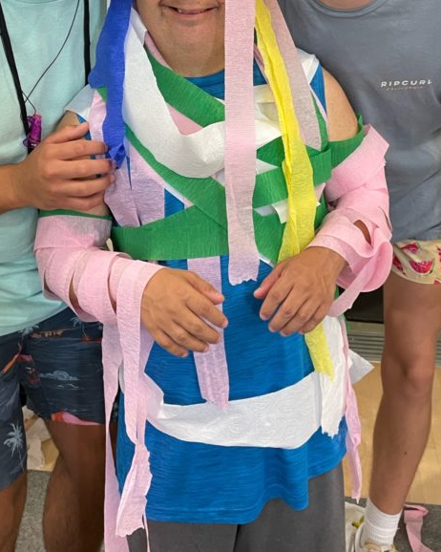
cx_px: 240
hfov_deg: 33.4
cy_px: 100
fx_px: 735
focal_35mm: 45
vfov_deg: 39.3
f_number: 1.6
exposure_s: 1/60
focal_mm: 4.2
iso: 200
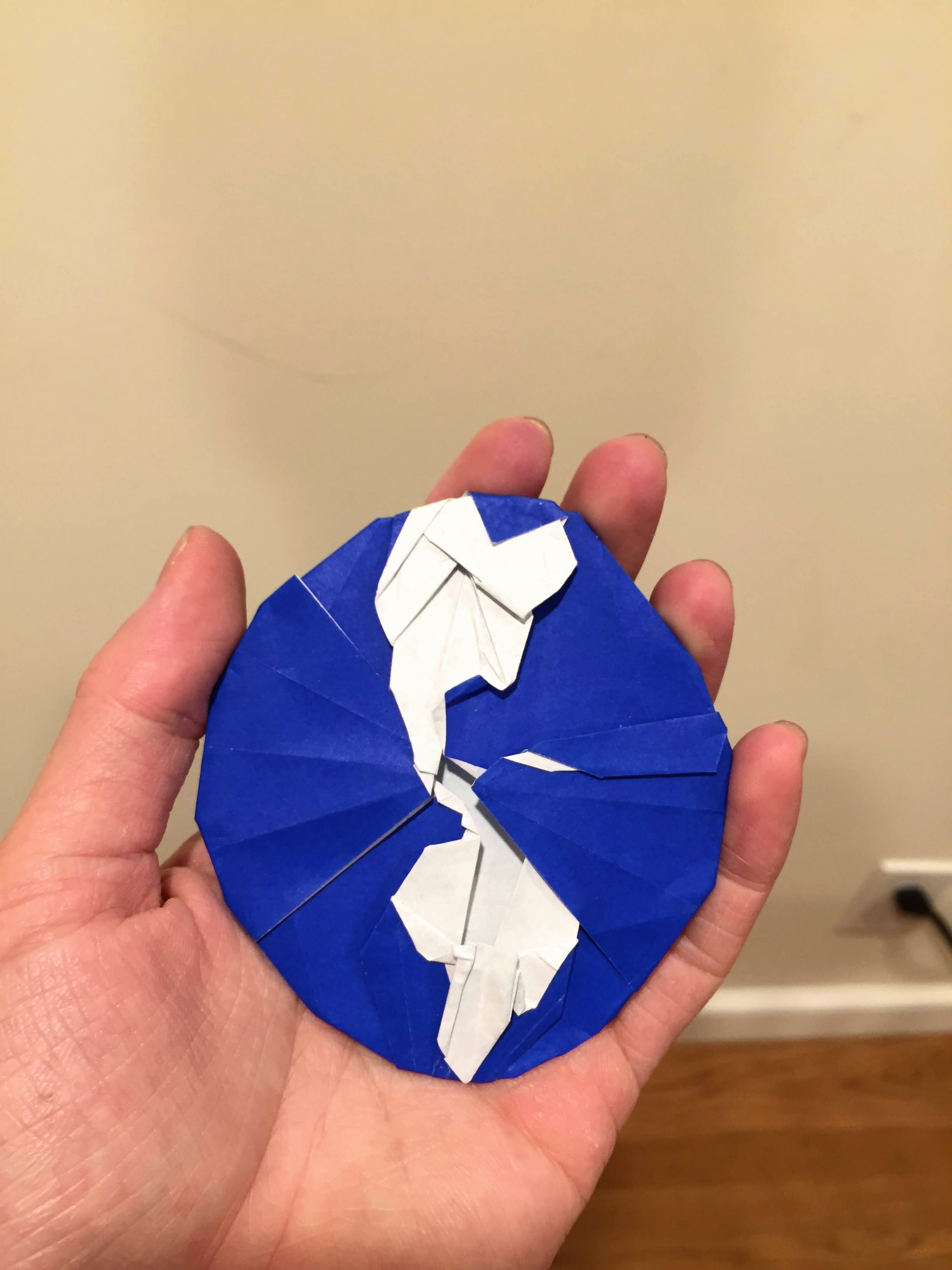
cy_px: 635
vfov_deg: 61.7
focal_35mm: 29
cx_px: 476
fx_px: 1063
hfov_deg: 48.2
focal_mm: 4.15
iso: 80
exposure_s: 1/30
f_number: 2.2
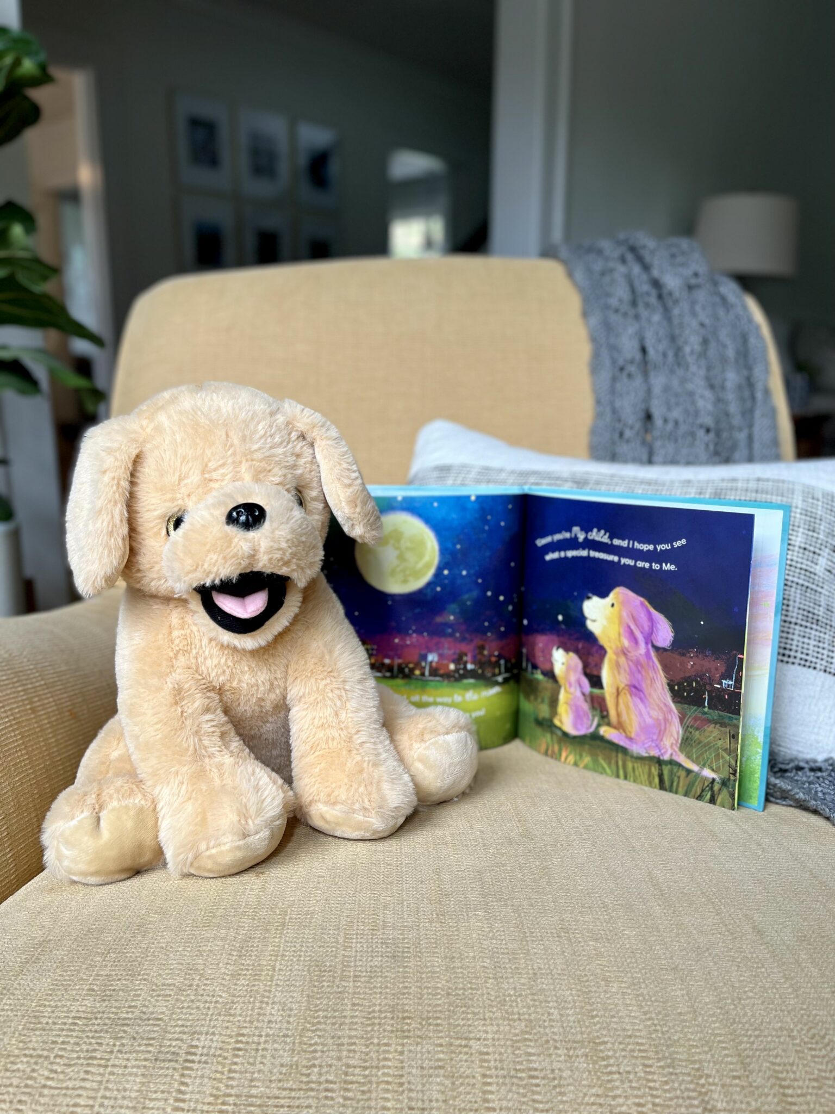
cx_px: 418
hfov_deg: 53.1
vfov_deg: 67.3
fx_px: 836
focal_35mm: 26
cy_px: 557
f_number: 1.6
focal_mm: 5.1
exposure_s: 1/215
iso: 40
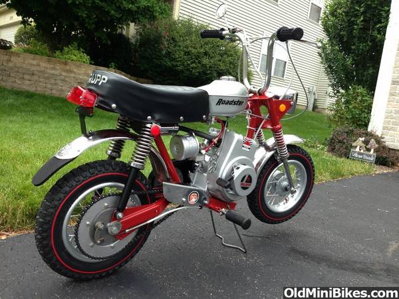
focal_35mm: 33
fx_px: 380
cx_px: 200
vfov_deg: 42.9
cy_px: 150
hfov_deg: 55.4
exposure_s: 1/250
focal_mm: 4.13
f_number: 2.4
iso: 80
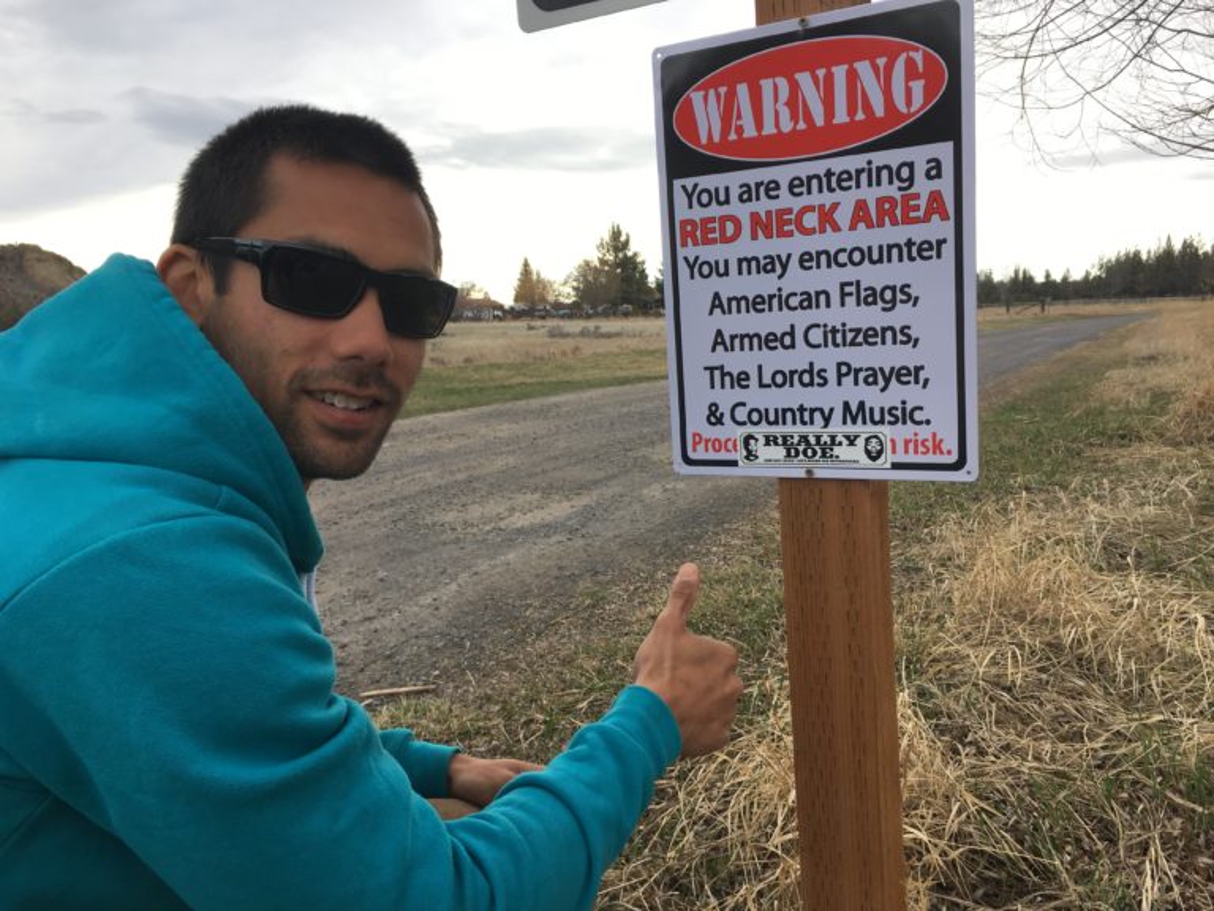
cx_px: 607
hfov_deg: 61.7
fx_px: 1017
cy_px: 456
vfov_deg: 48.2
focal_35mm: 29
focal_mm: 4.15
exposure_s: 1/375
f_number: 2.2
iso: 25
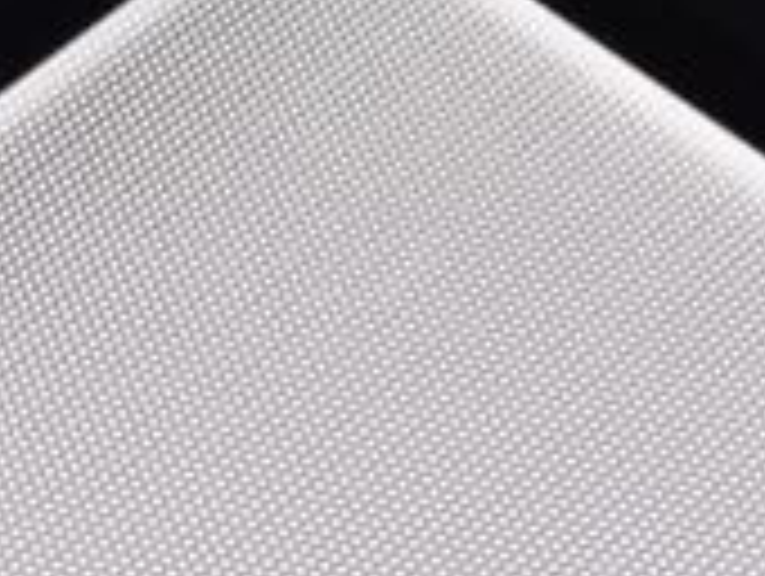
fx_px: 4343
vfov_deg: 7.6
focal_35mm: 196
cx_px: 374
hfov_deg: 10.1
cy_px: 245
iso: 200
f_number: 8
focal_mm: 29
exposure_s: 1/250
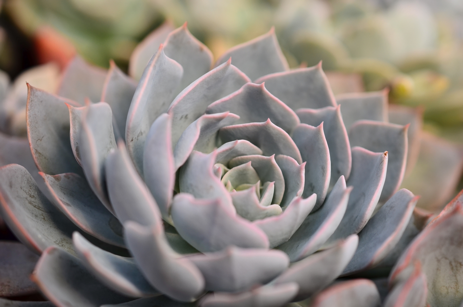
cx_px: 232
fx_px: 770
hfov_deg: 33.5
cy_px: 154
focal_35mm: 60
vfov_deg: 22.5
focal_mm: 40
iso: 400
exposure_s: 1/3200
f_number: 3.5
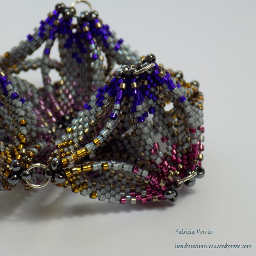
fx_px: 1314
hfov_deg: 11.1
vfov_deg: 11.1
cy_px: 127
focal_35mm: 157
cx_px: 86
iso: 80
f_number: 5
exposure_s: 1/60
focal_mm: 23.4
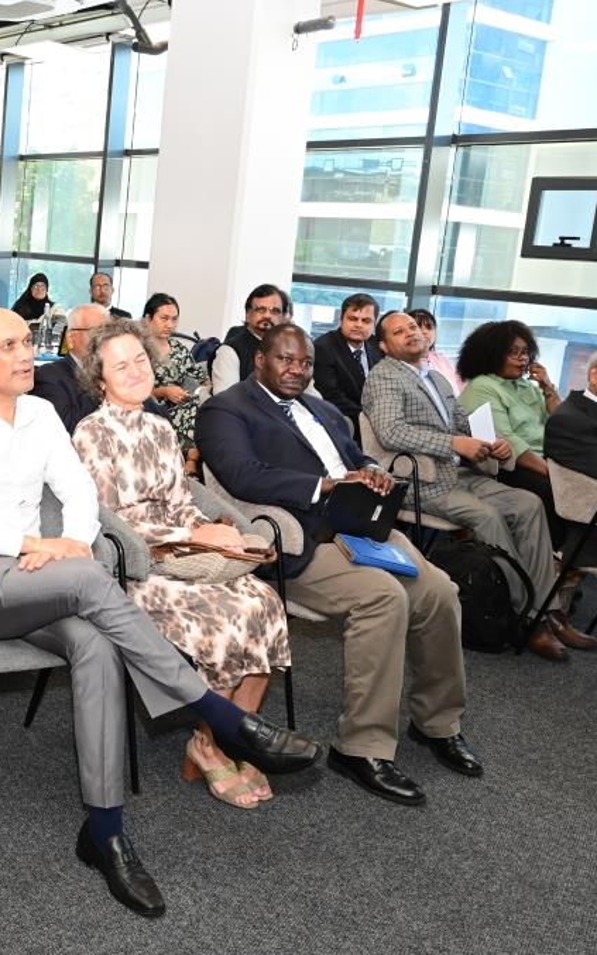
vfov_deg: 52.8
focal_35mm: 37
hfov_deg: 31.0
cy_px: 480
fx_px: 963
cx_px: -47
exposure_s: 1/160
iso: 2500
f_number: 7.1
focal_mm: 24
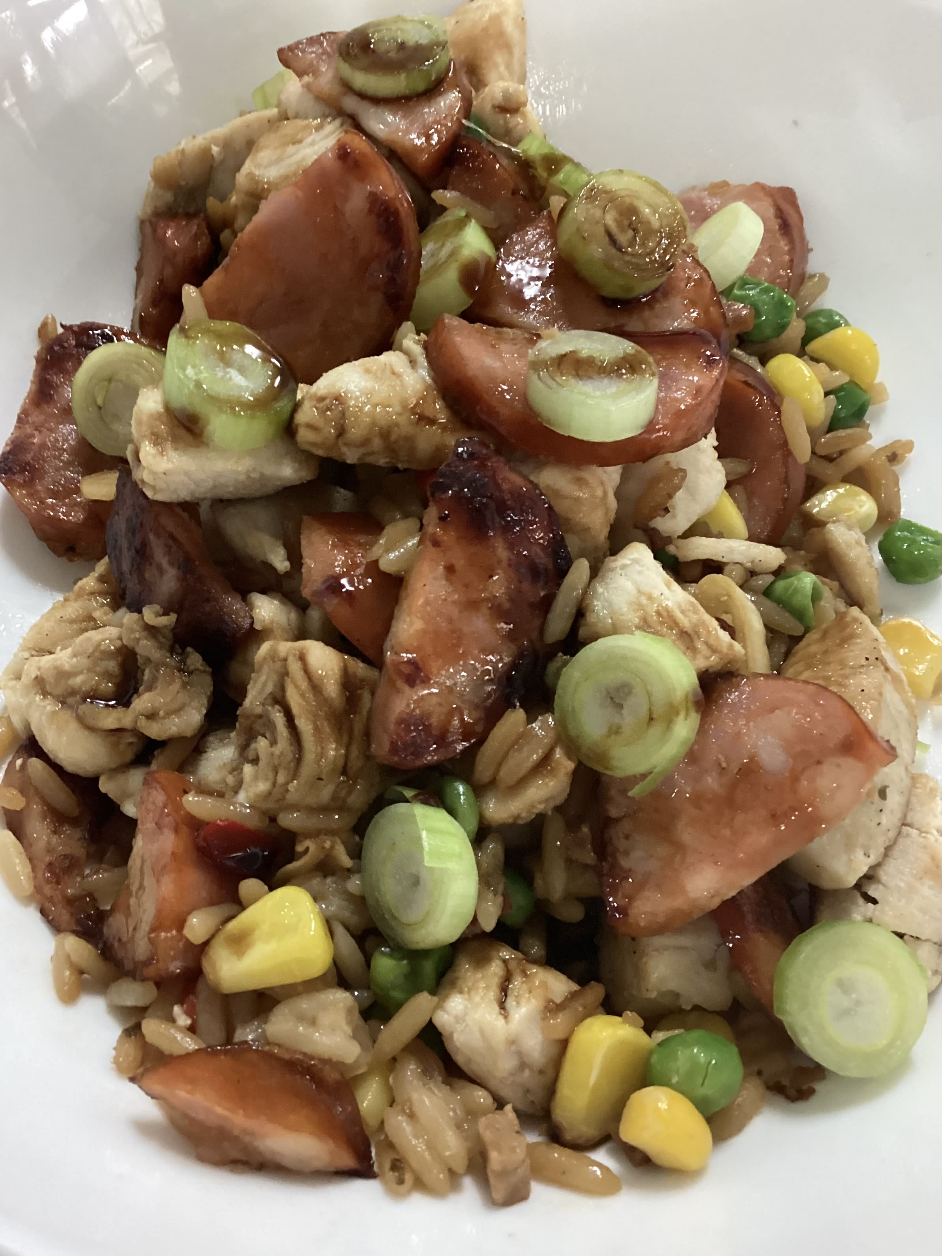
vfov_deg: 58.4
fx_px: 1125
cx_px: 471
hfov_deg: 45.4
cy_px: 628
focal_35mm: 31
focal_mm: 3.3
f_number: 2.4
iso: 500
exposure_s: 1/25
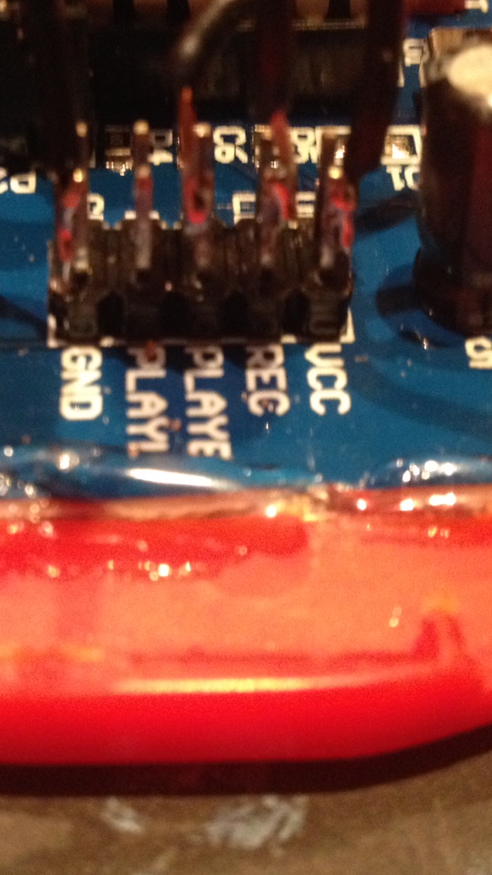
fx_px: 1414
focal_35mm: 61
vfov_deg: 34.3
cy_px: 356
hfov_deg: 19.7
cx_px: 220
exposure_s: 1/20
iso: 400
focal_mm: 4.28
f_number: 2.4
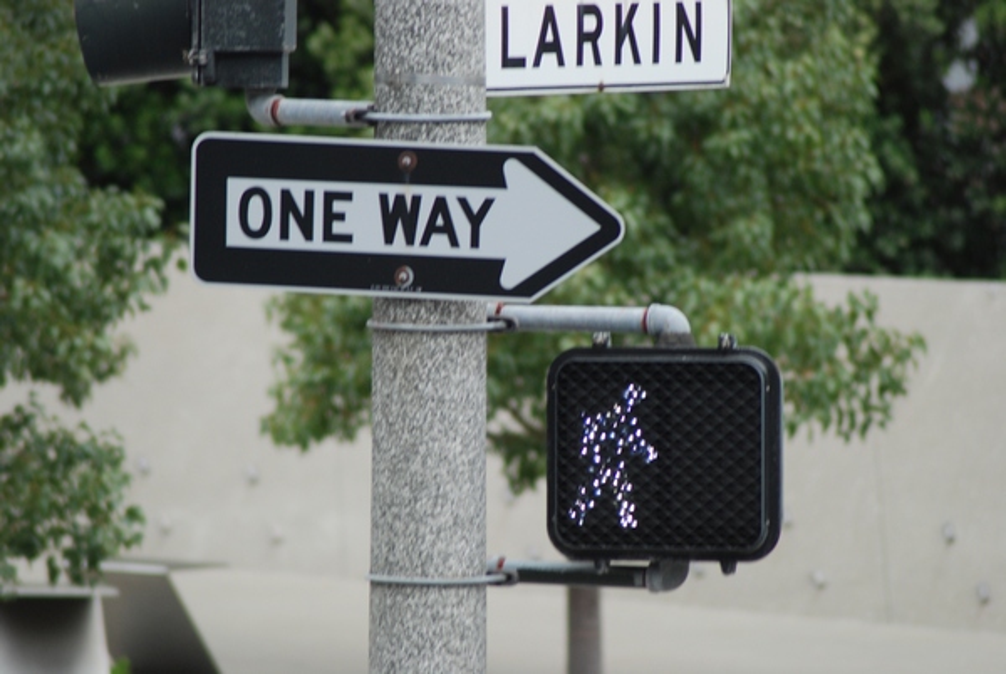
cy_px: 337
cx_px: 503
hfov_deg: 4.6
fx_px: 12593
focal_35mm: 450
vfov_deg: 3.1
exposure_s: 1/320
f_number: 5.6
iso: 400
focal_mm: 300
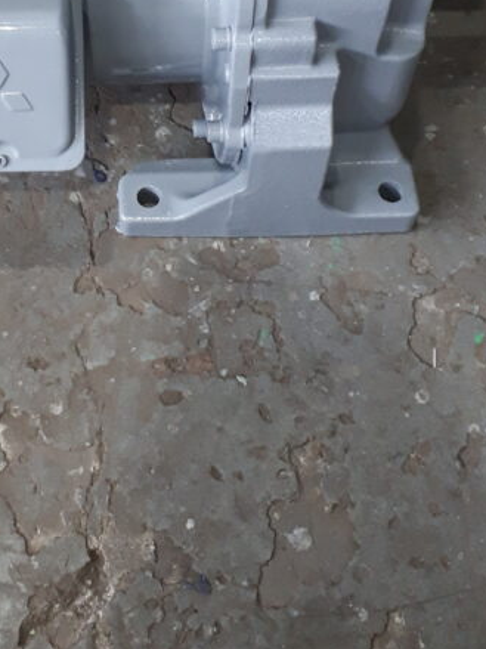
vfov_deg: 29.3
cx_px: 69
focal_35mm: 63
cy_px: 52
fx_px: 1180
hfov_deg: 22.8
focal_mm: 3.6
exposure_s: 1/33
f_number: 1.9
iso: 160
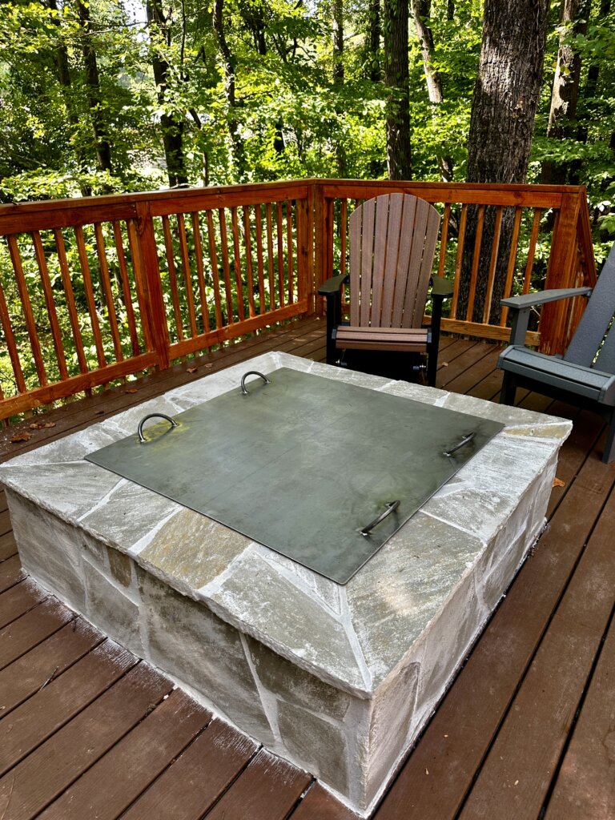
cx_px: 308
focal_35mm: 24
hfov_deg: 56.8
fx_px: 569
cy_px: 410
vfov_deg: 71.6
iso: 100
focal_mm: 6.86
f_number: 1.78
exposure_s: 1/121
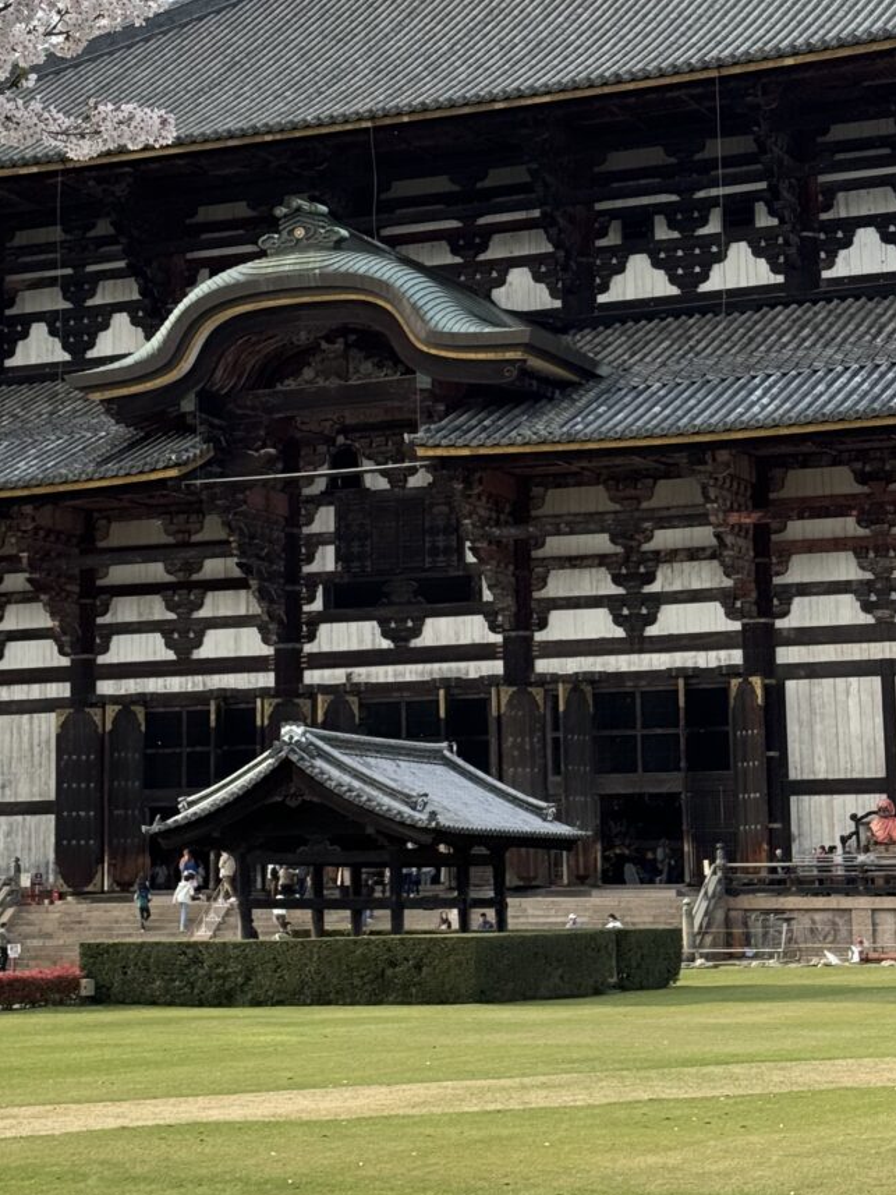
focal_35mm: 86
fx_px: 2967
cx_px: 265
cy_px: 376
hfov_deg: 17.1
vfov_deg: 22.6
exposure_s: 1/2179
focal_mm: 6.86
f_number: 1.78
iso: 64
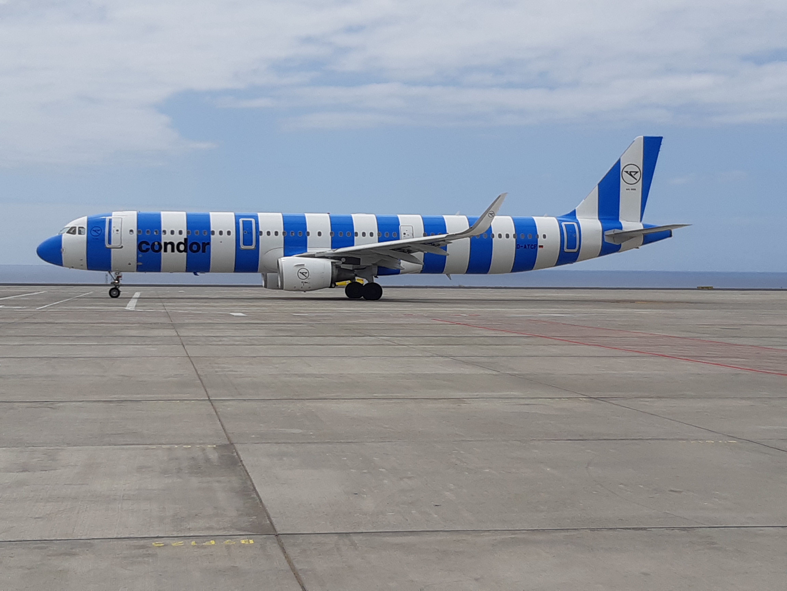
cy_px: 296
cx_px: 394
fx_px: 591
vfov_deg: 53.1
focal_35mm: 26
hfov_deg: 67.3
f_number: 1.7
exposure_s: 1/4149
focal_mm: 3.93
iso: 40
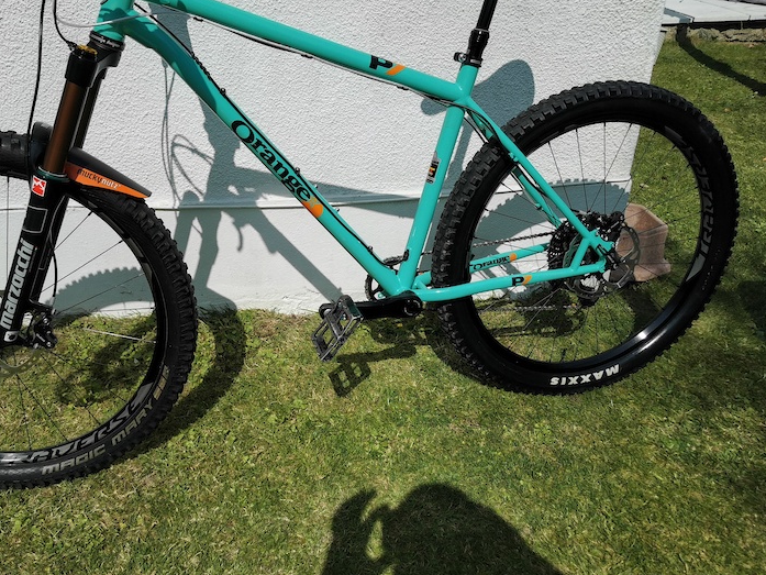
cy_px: 290
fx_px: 686
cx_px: 332
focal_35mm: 31
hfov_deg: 58.1
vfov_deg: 45.5
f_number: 1.6
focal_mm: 5.56
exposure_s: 1/10
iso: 50
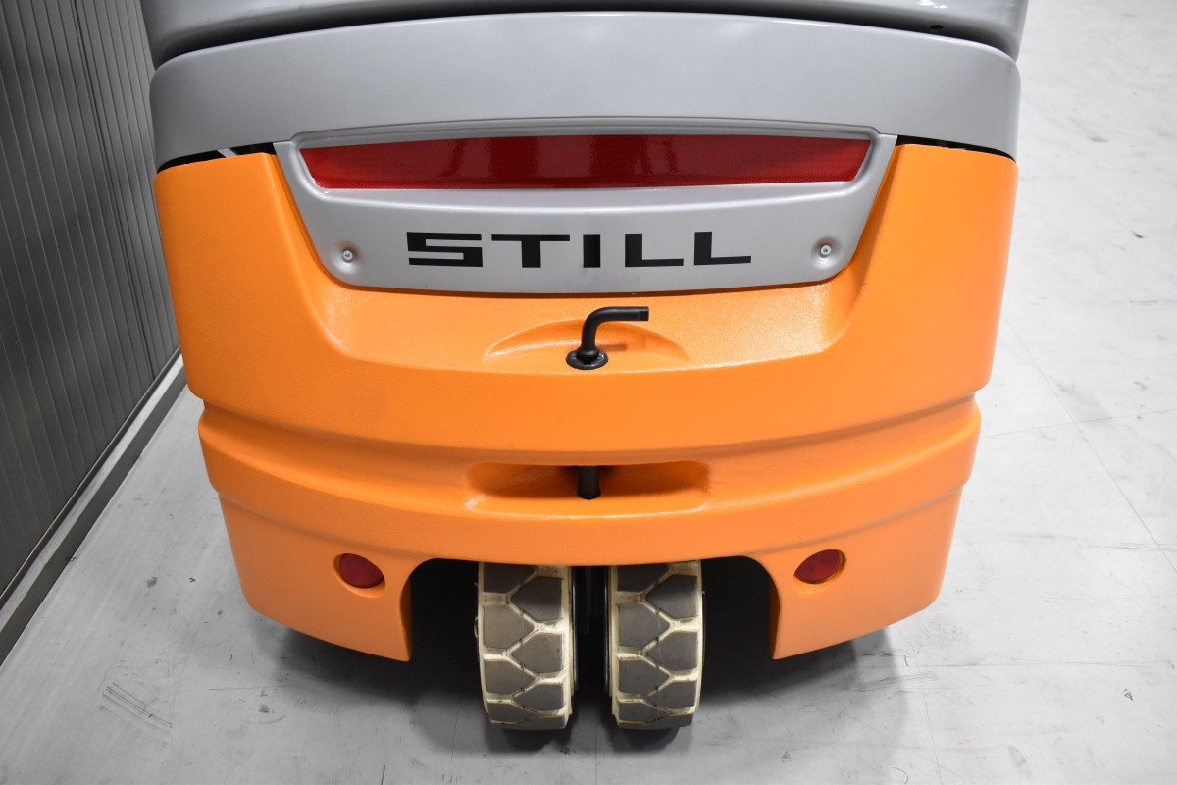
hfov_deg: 55.1
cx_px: 588
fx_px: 1128
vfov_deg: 38.4
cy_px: 392
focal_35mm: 34
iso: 1600
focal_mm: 23
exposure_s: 1/50
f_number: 3.8
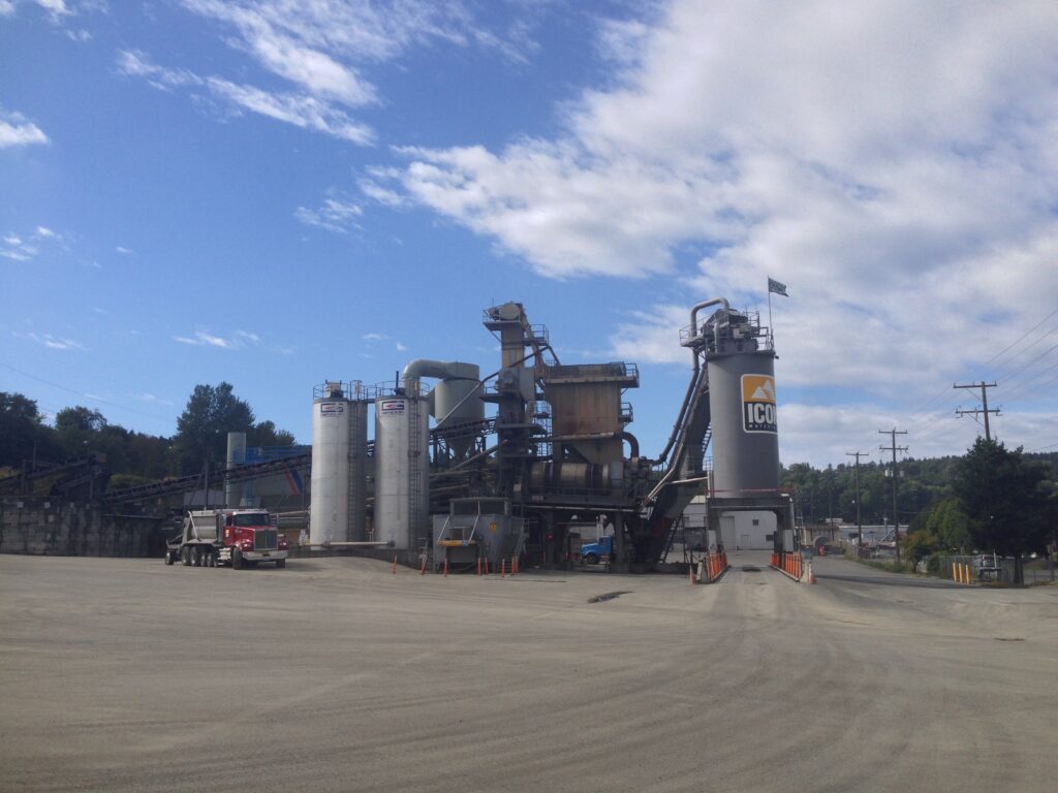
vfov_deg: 42.9
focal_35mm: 33
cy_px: 396
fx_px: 1009
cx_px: 529
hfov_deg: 55.4
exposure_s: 1/2088
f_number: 2.4
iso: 50
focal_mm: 4.12
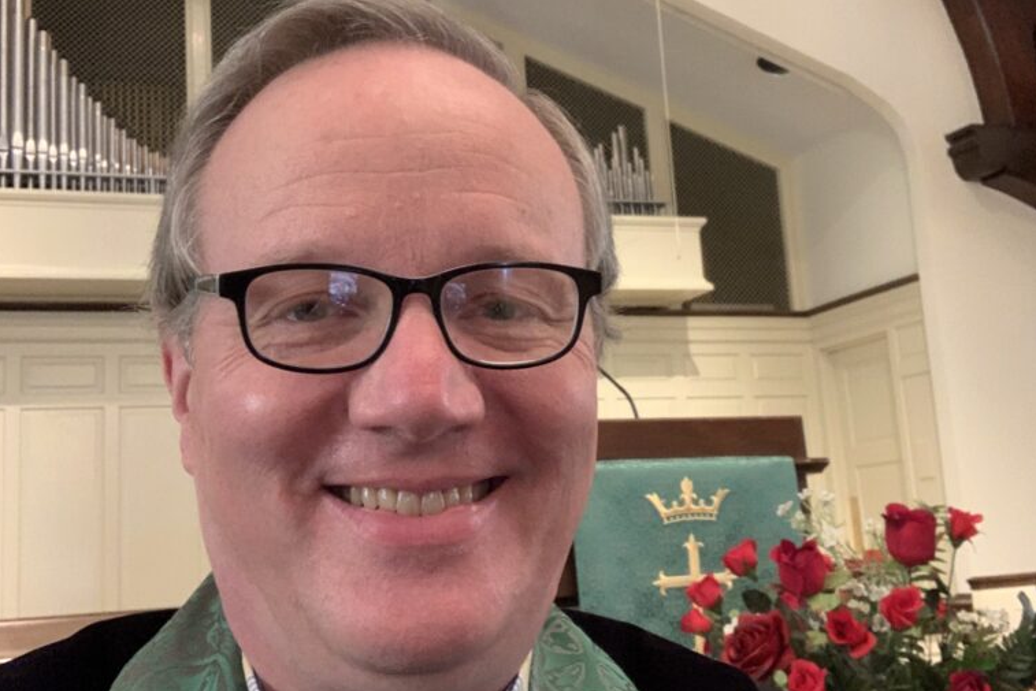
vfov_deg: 29.9
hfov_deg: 43.6
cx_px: 517
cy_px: 304
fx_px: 1295
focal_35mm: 45
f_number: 2.2
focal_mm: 2.87
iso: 320
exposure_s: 1/30
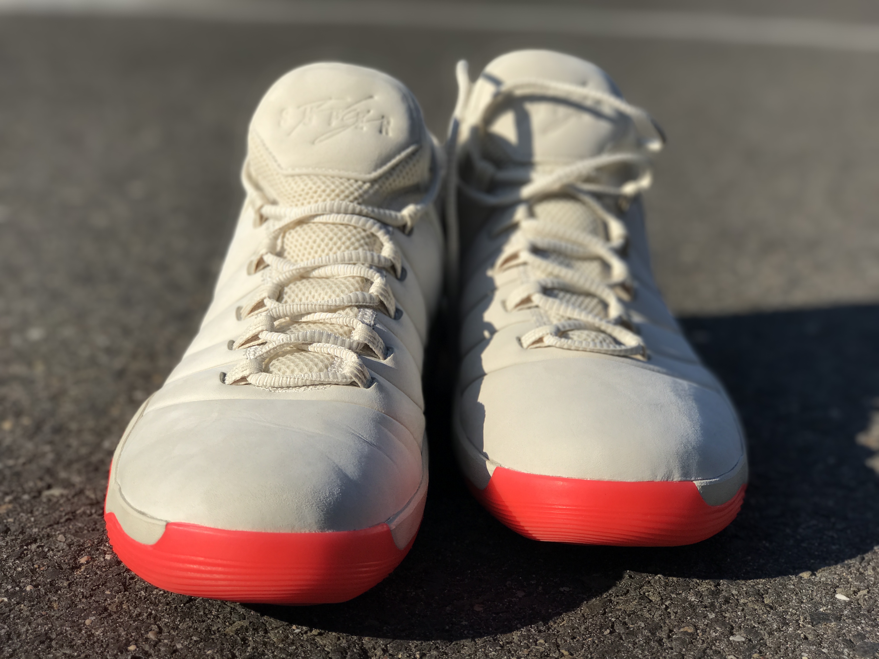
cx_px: 440
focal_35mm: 57
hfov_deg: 33.8
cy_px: 330
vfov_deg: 25.7
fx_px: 1447
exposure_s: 1/1168
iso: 20
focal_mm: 6.6
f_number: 2.8
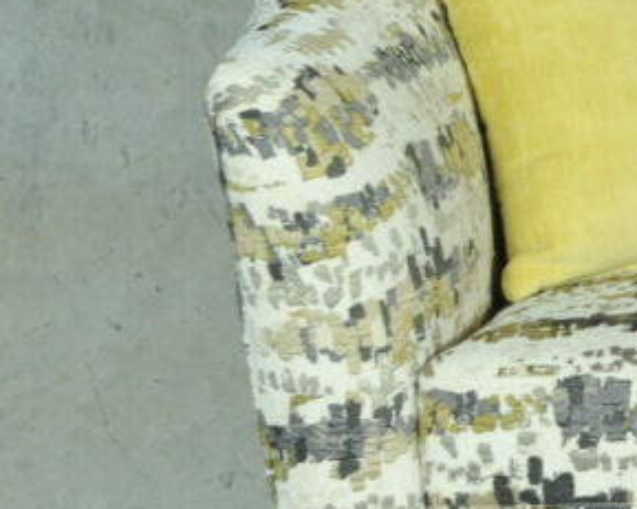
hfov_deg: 6.1
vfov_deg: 5.0
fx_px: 5824
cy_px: 181
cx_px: 1322
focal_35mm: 309
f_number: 6.3
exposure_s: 1/80
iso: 320
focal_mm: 62
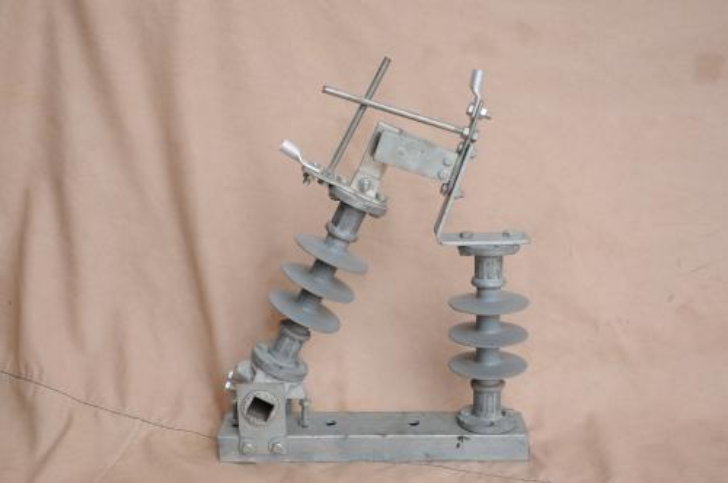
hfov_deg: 43.7
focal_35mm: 45
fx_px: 909
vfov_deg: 29.8
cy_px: 242
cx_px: 364
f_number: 7.1
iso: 640
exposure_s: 1/125
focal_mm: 30
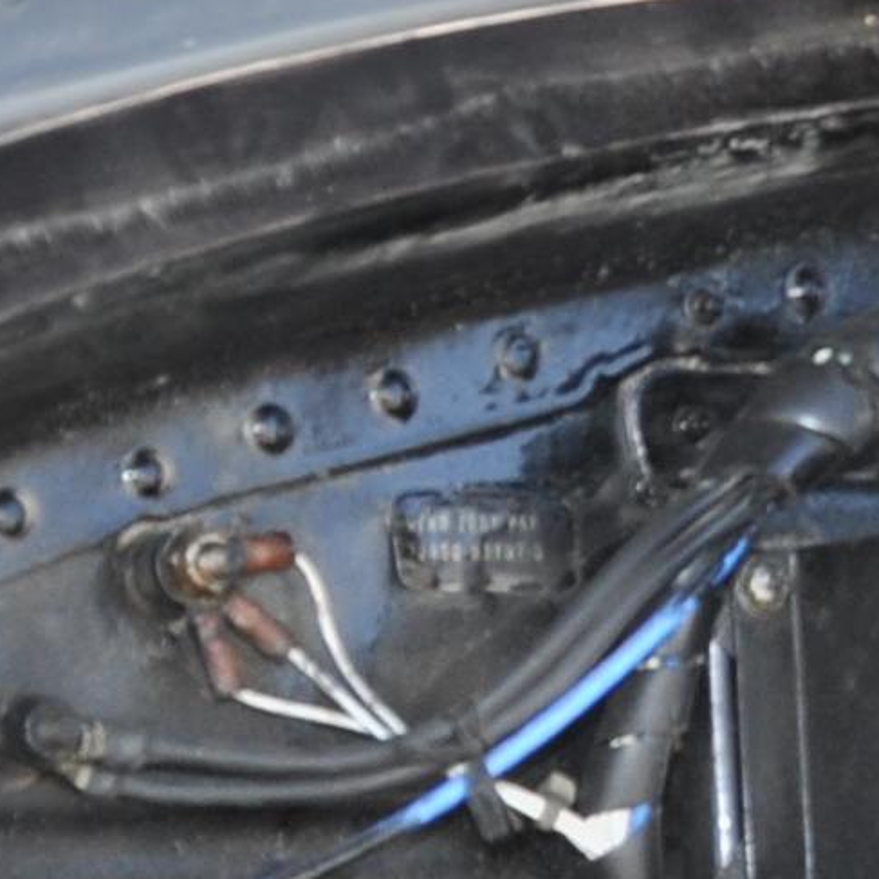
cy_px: 850
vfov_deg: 8.6
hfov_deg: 7.8
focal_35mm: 202
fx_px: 5803
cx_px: 2355
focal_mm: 18
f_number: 5.6
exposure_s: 1/200
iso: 200
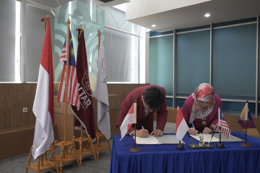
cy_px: 86
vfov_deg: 44.6
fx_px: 211
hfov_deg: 63.2
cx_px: 130
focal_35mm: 29
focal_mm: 19.5
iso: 2500
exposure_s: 1/100
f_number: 5.6
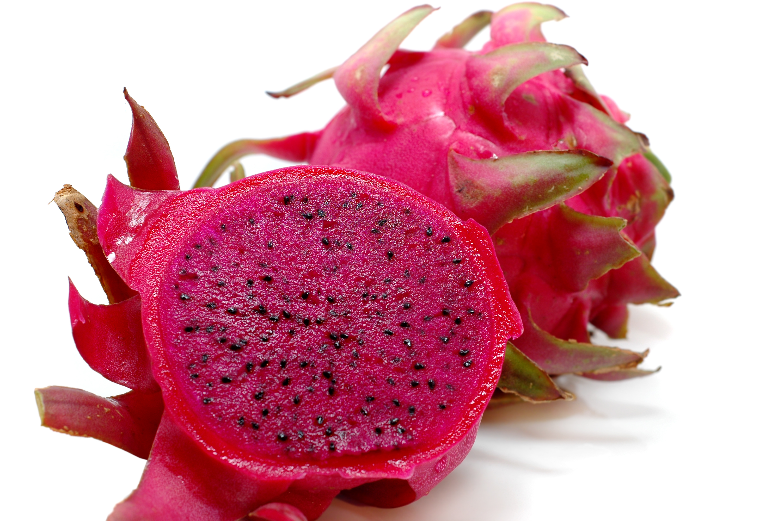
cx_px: 392
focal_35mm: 75
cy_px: 260
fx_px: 1632
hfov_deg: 27.0
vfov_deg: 18.1
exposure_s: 1/60
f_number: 5.6
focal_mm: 50
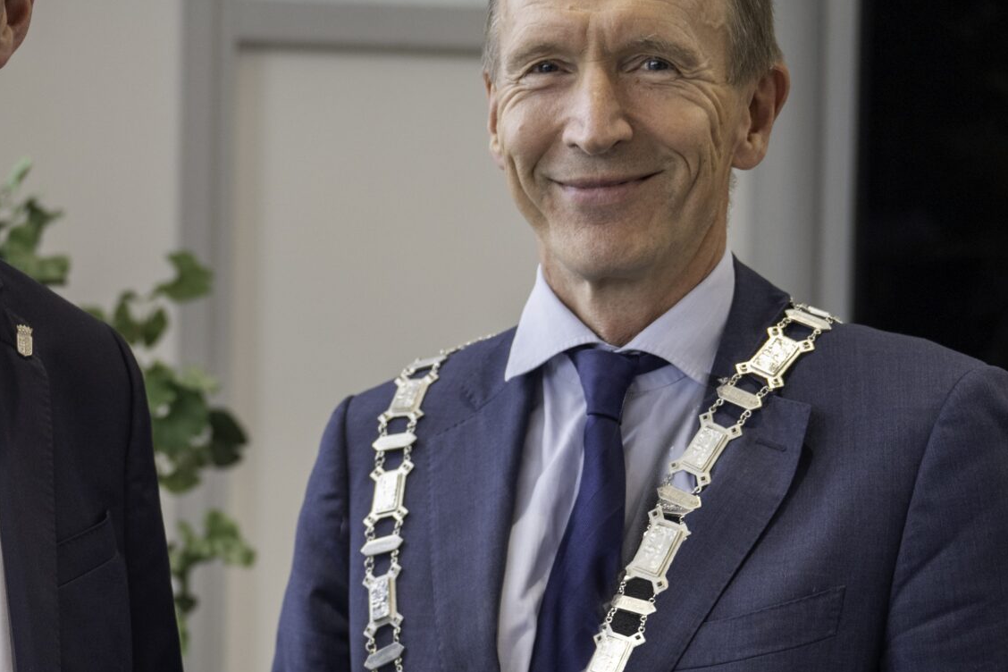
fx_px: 2352
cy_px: 446
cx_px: 154
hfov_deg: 23.7
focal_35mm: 84
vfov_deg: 16.2
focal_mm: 37
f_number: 2.8
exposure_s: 1/40
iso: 320
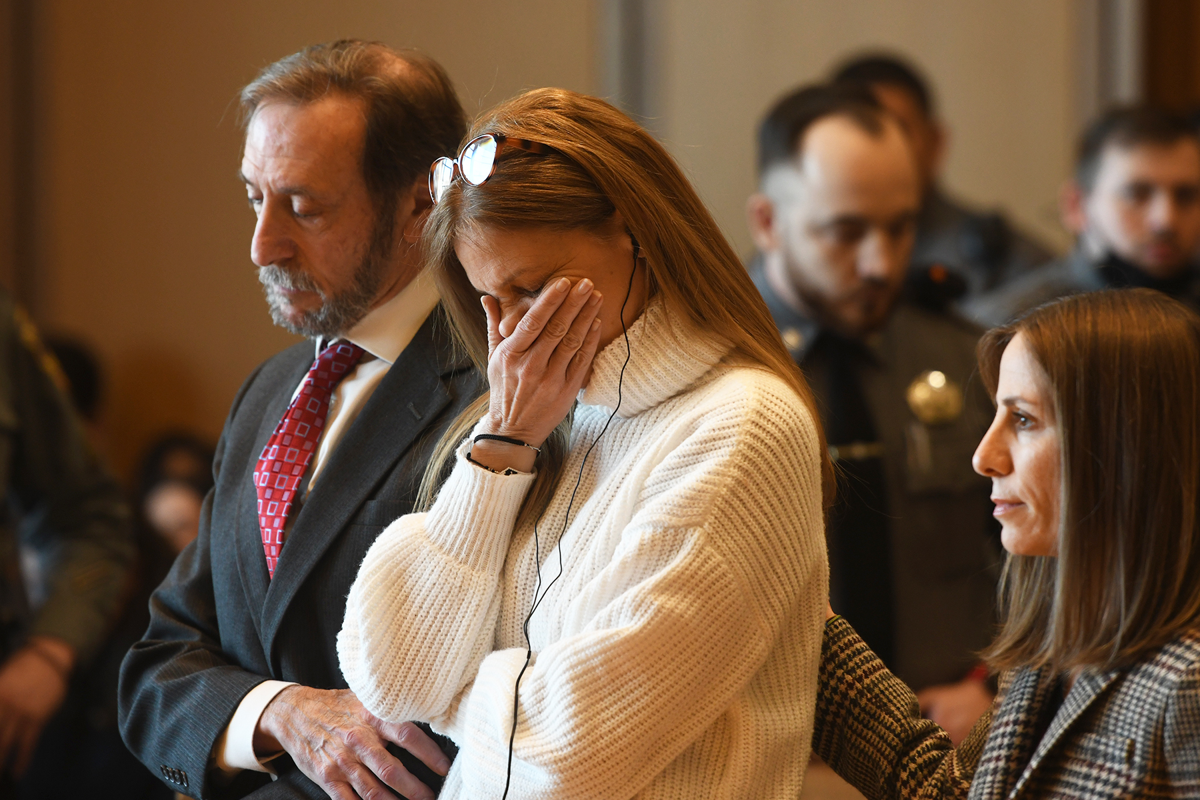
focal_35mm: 185
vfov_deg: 7.4
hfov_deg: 11.1
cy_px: 400
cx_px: 600
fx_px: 6166
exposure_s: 1/160
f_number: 4
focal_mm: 185
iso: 800
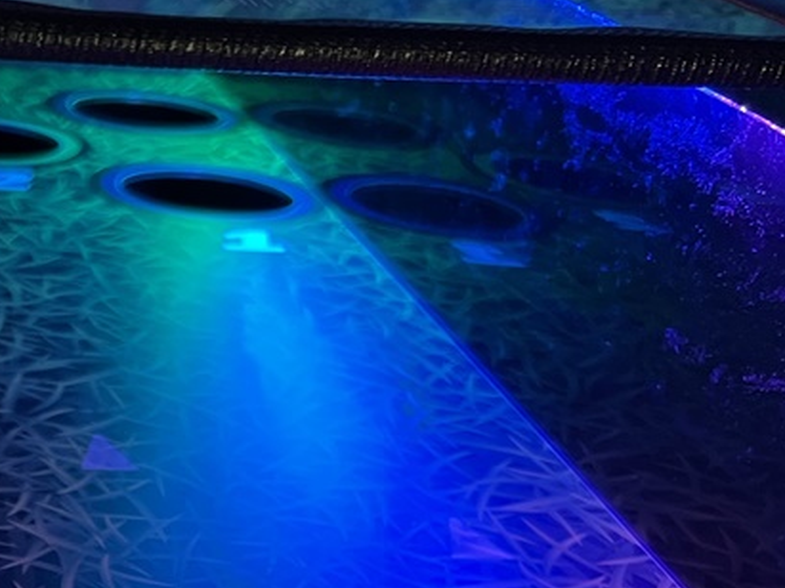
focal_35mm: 76
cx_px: -136
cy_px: 806
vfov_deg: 17.9
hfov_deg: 23.6
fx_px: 1723
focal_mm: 5.7
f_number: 1.5
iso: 125
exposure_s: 1/58
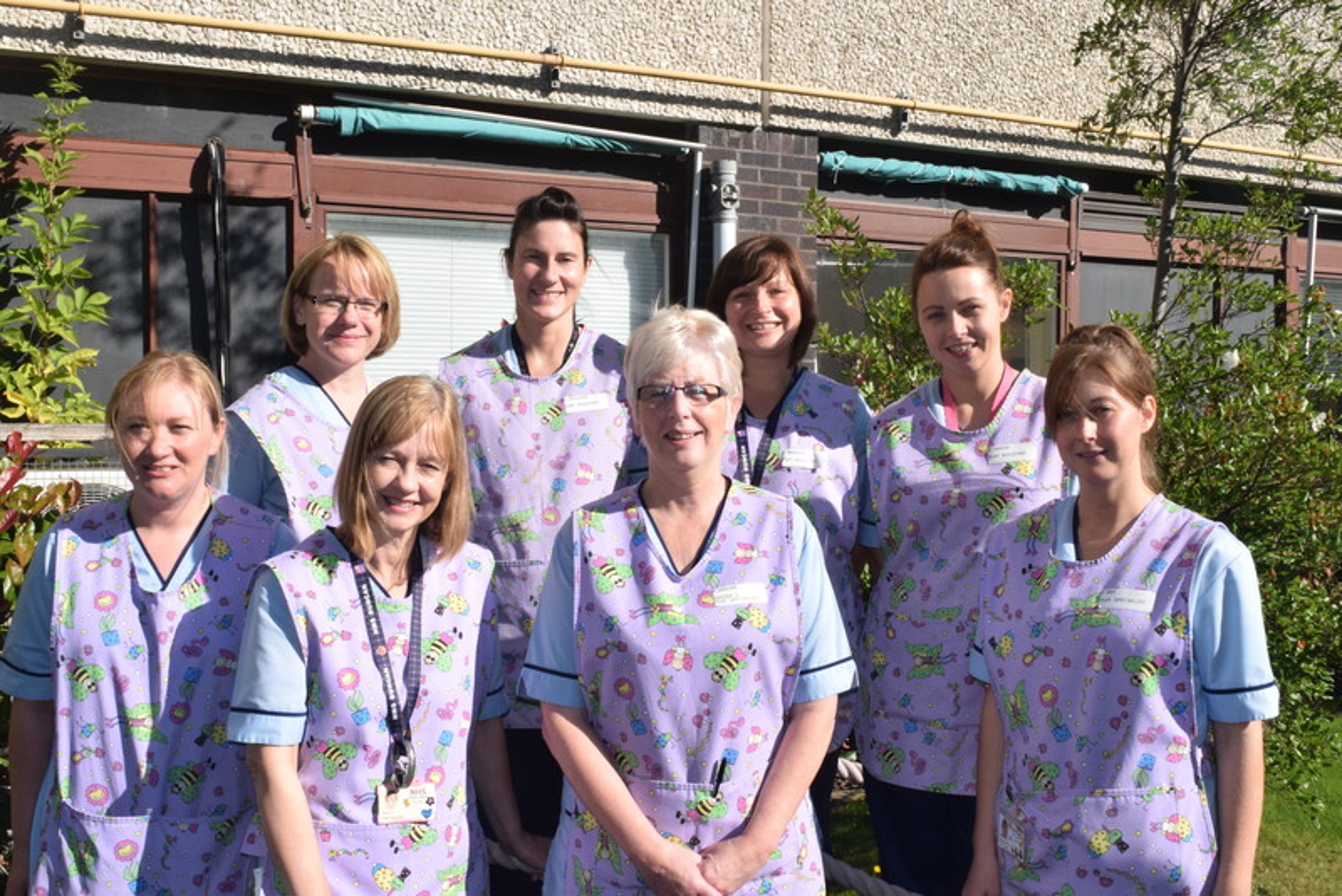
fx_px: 1342
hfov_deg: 53.1
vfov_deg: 36.9
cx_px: 671
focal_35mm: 36
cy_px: 448
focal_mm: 24
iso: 800
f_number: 25
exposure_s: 1/200
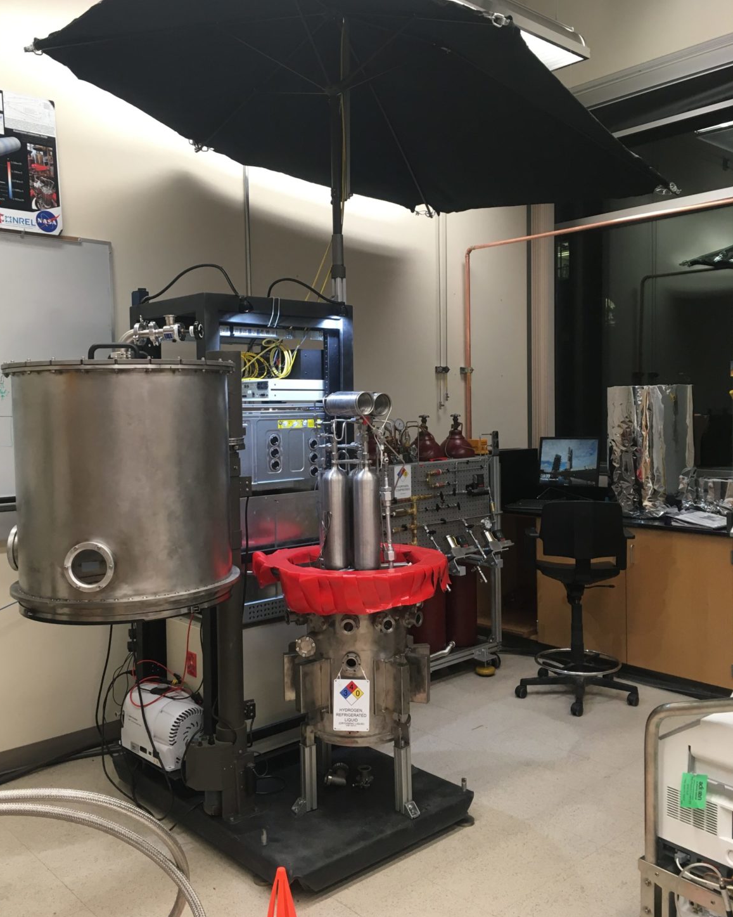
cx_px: 357
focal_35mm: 31
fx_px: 841
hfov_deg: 47.1
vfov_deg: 57.2
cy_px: 441
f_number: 2.2
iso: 80
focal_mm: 4.15
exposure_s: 1/30
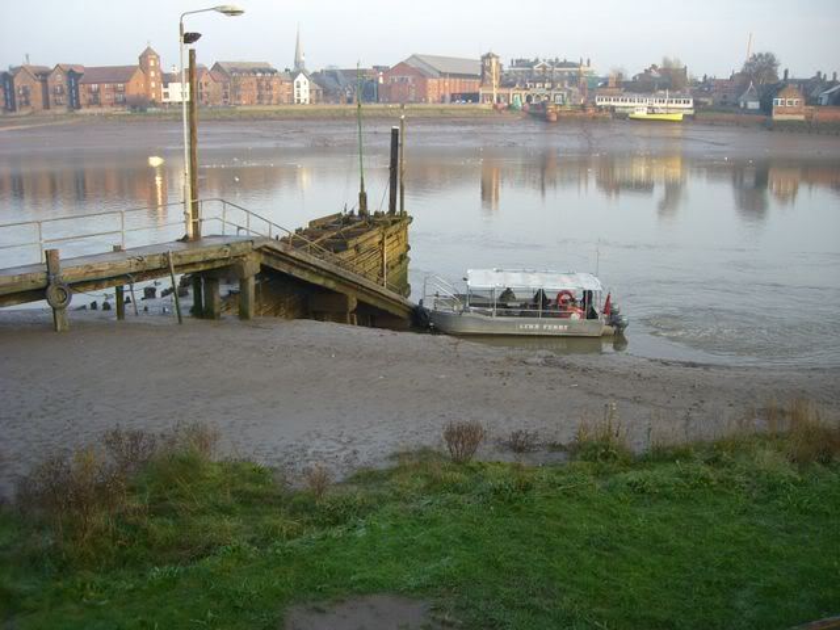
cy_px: 315
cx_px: 420
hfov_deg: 49.0
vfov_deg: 37.7
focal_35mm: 38
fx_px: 922
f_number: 2.7
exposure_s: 1/200
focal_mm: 6.2
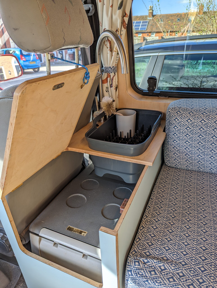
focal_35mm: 24
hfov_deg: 56.9
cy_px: 144
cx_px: 108
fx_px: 200
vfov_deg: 71.5
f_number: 1.85
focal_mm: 6.81
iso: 41
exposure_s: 1/158
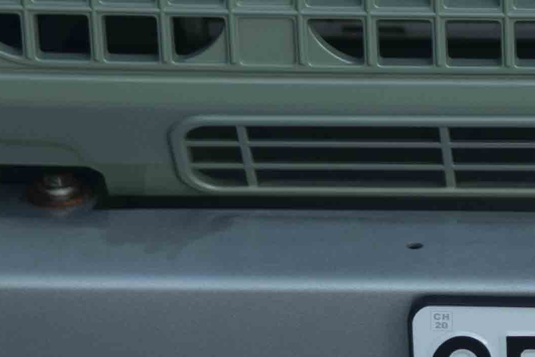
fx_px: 3895
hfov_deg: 7.7
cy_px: -75
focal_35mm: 262
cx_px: 795
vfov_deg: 5.2
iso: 100
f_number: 1.4
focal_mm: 35
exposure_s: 1/400
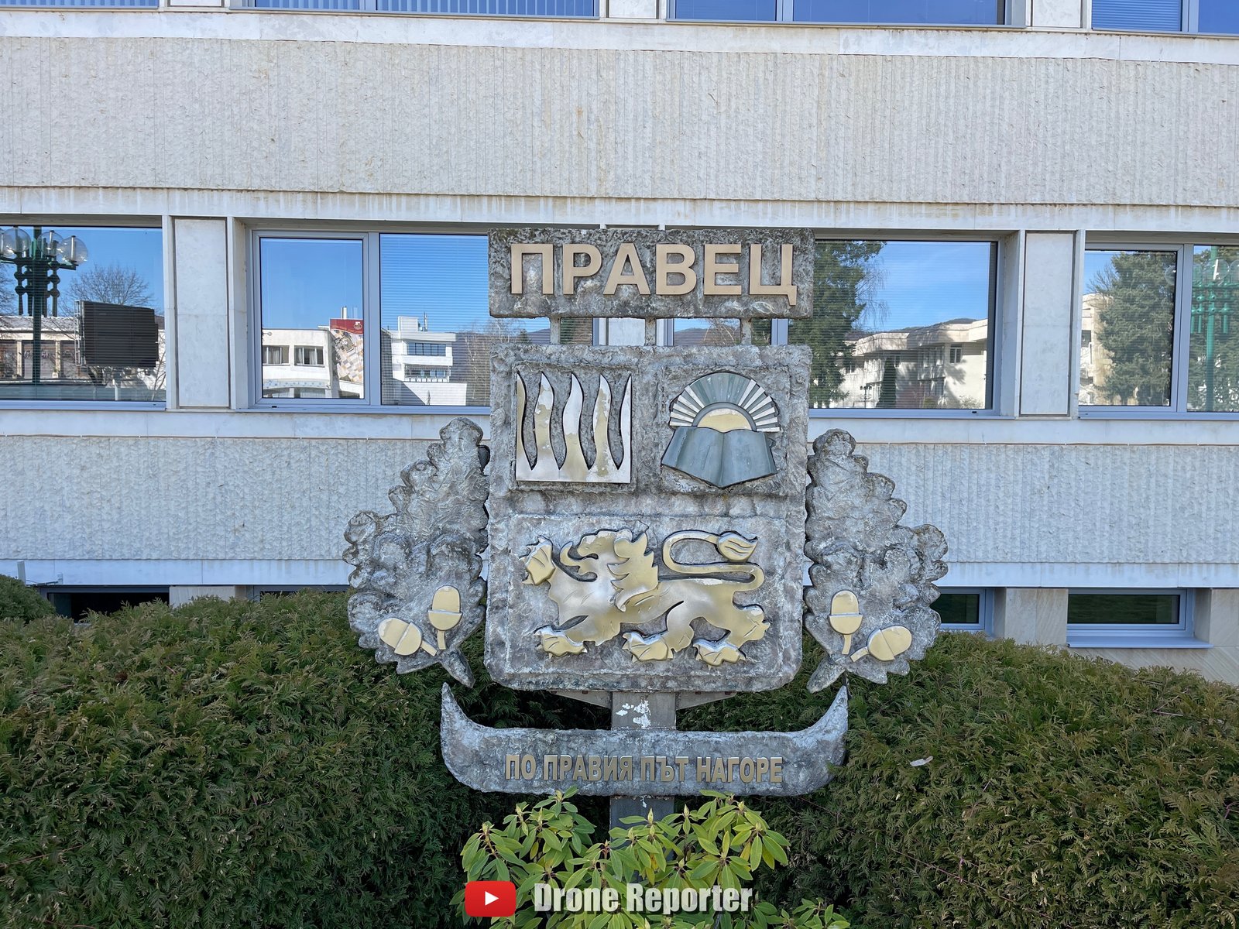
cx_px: 620
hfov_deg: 67.3
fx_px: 931
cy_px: 464
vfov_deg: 53.1
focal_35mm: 26
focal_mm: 5.1
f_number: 1.6
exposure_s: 1/855
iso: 32
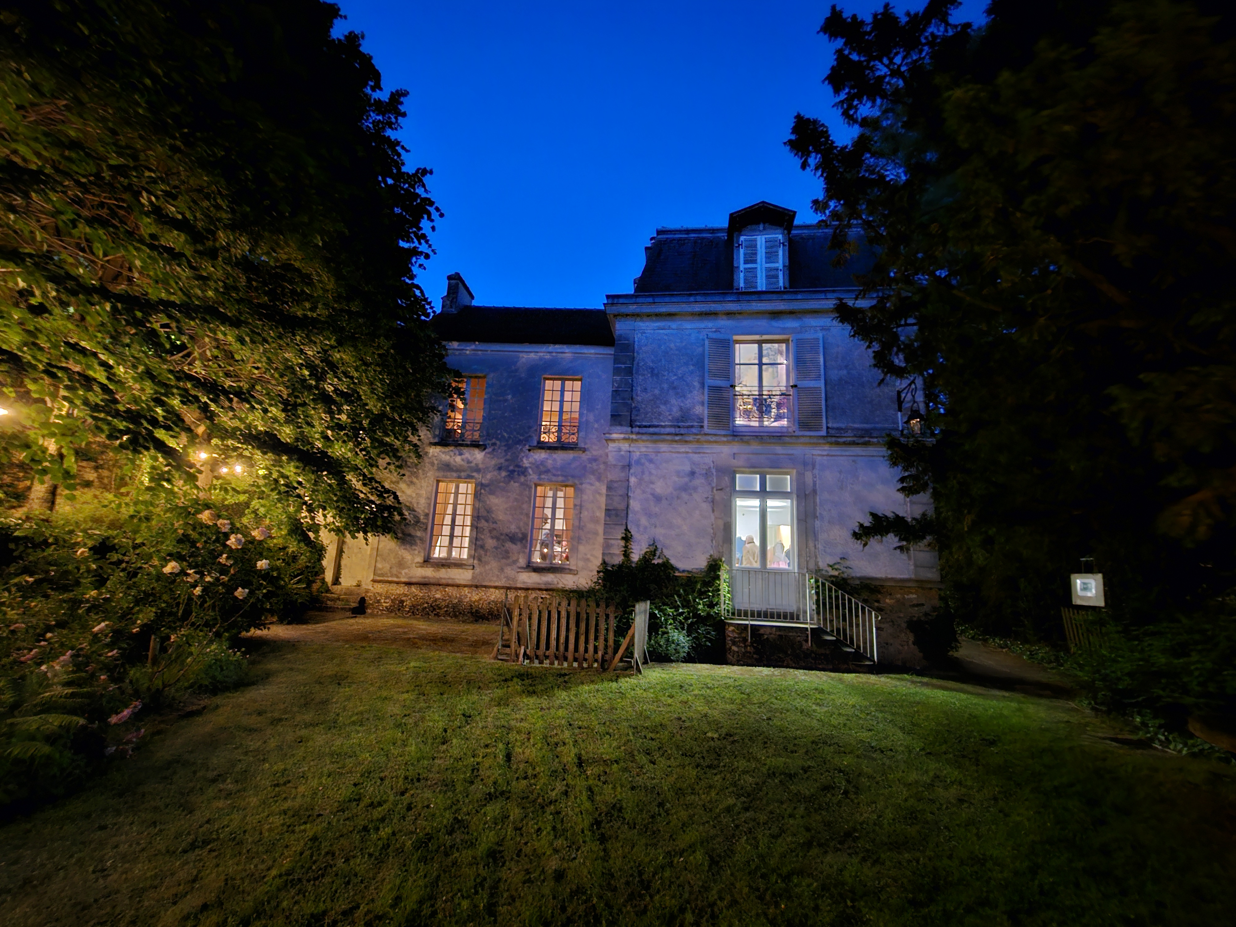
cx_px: 618
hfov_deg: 106.2
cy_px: 464
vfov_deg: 89.9
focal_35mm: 13
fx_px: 464
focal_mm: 2.2
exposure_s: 1/7
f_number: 2.2
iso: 1600
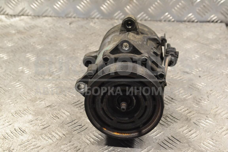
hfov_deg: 29.2
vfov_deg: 19.7
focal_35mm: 69
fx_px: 437
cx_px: 114
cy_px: 76
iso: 3200
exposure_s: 1/250
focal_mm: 46
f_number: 8
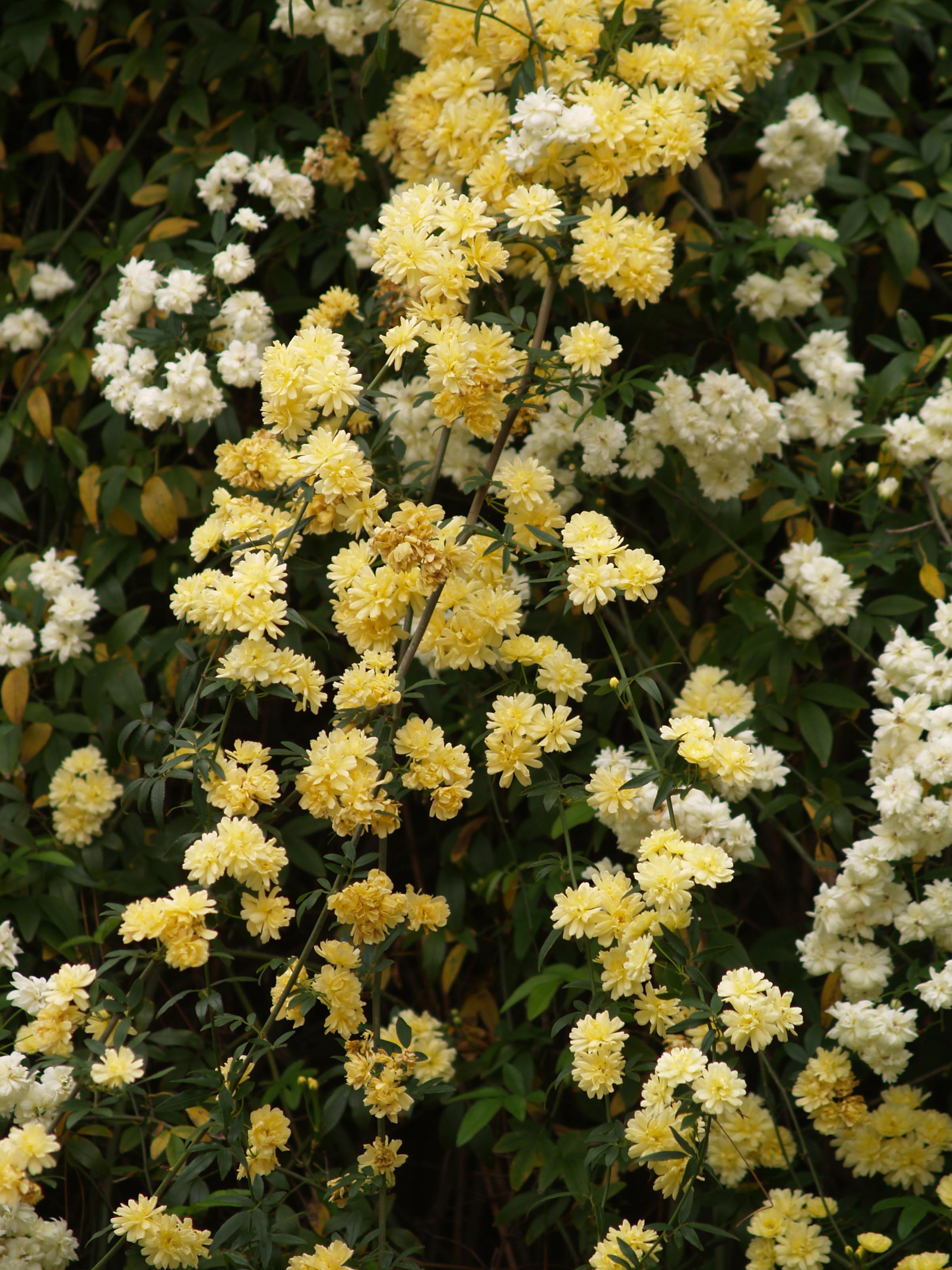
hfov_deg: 5.0
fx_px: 11001
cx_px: 476
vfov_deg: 6.6
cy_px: 635
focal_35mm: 300
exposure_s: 1/250
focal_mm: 150
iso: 100
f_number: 4.5
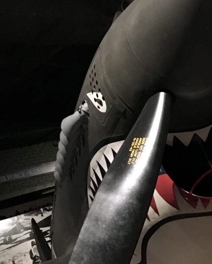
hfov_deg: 20.9
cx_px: 208
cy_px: 152
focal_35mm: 71
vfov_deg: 26.7
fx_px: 557
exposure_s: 1/15
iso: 250
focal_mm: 4.15
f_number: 2.2
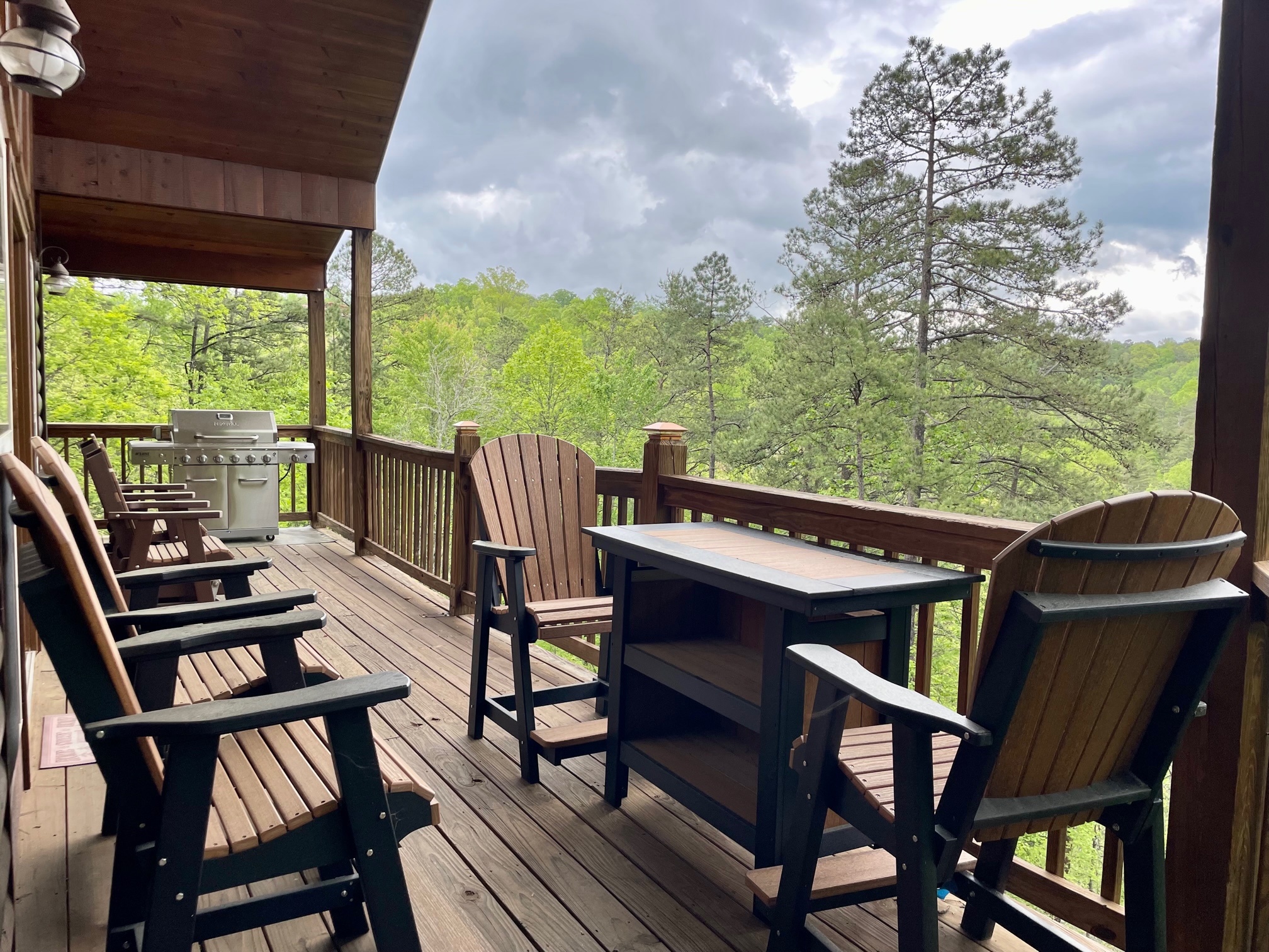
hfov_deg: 67.3
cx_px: 634
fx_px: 953
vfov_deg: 53.1
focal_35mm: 26
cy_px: 476
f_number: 1.6
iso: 32
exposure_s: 1/425
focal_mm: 4.2
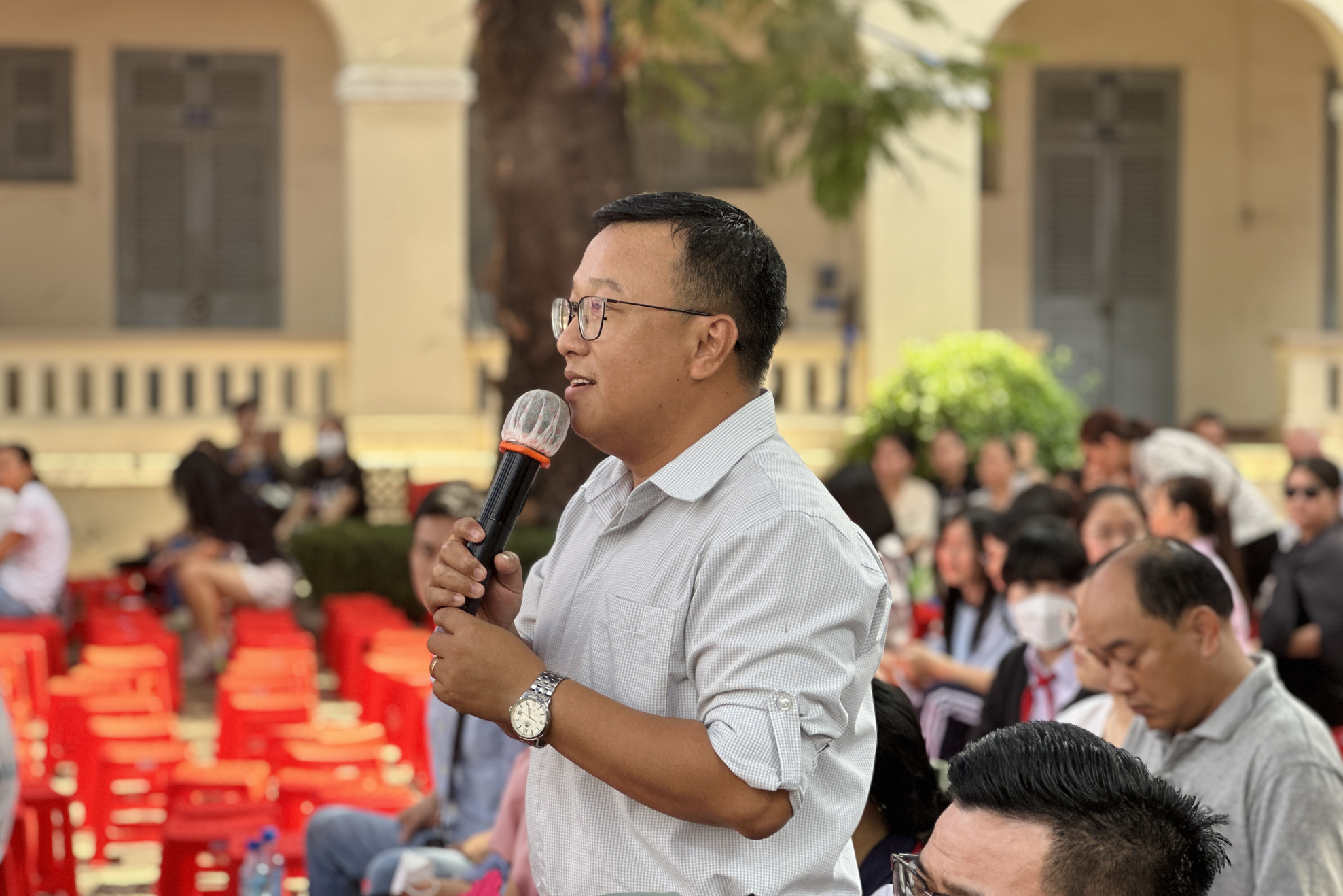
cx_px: 665
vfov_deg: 16.9
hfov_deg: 25.1
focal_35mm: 81
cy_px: 491
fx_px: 3022
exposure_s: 1/121
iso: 80
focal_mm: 9
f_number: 2.8
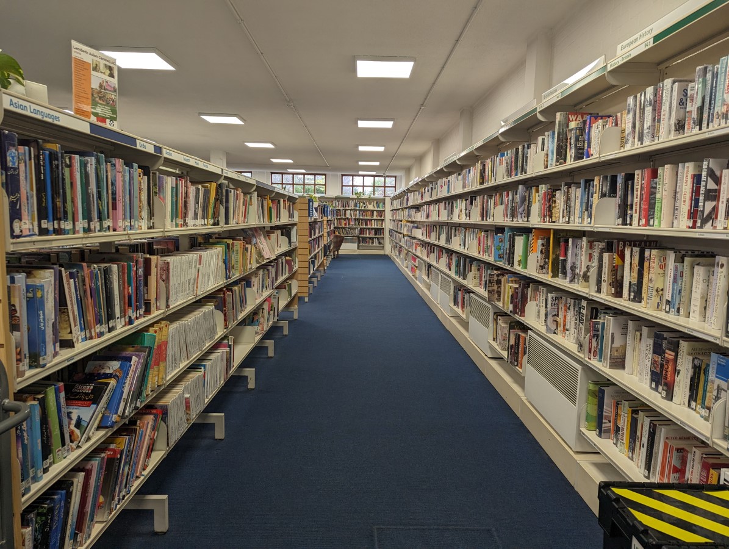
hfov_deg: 71.5
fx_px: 506
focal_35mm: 24
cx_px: 364
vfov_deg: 56.9
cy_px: 274
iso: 95
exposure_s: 1/48.4
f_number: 1.85
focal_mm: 6.81
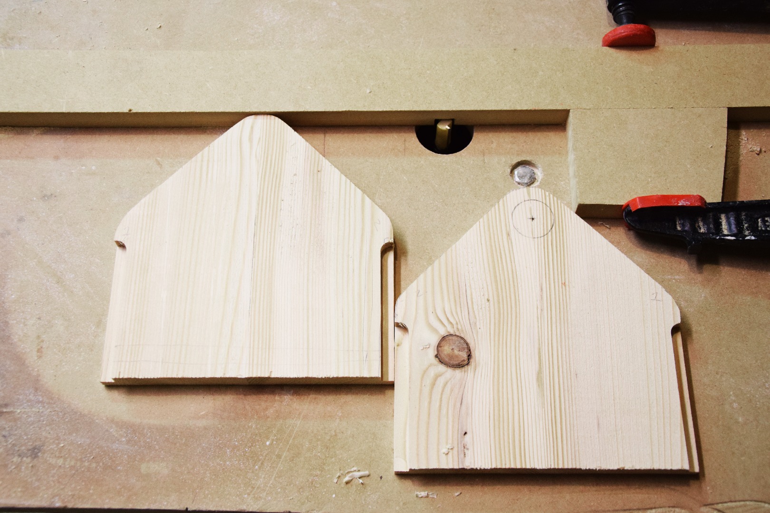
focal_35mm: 48
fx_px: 1027
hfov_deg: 41.1
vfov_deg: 28.1
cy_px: 256
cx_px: 385
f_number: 5
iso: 1400
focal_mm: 32
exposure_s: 1/60
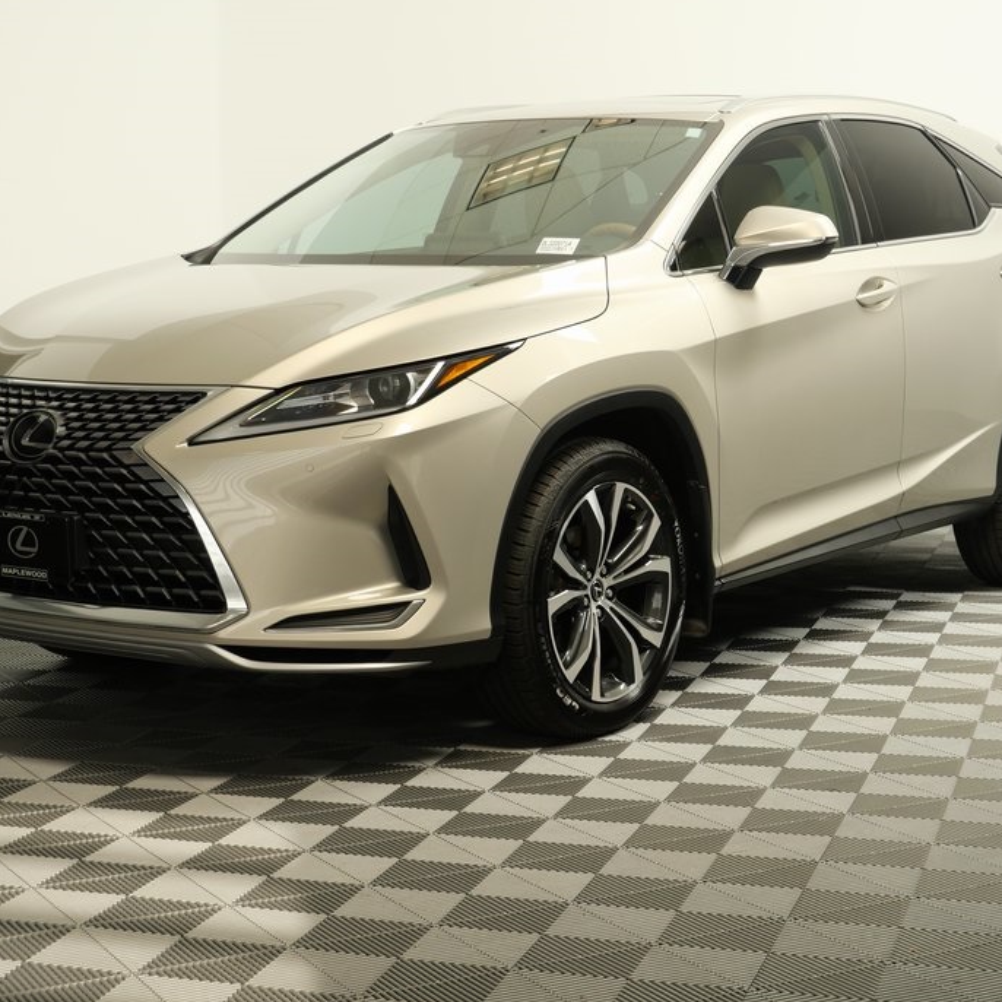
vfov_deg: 26.1
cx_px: 488
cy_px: 470
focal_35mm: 66
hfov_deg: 26.1
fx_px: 2161
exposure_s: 1/200
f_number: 5.6
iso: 250
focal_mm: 25
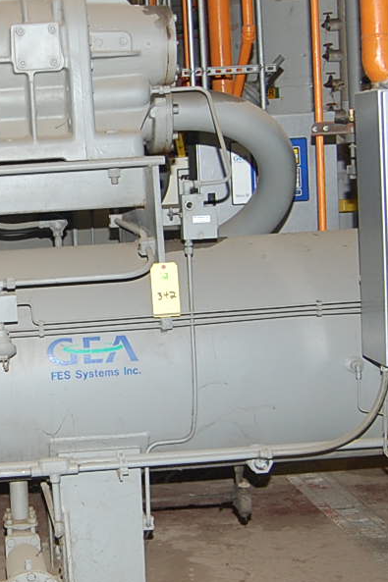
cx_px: -46
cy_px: 238
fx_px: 1169
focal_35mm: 72
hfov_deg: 18.1
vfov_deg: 27.9
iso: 400
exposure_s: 1/60
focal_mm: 19
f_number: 4
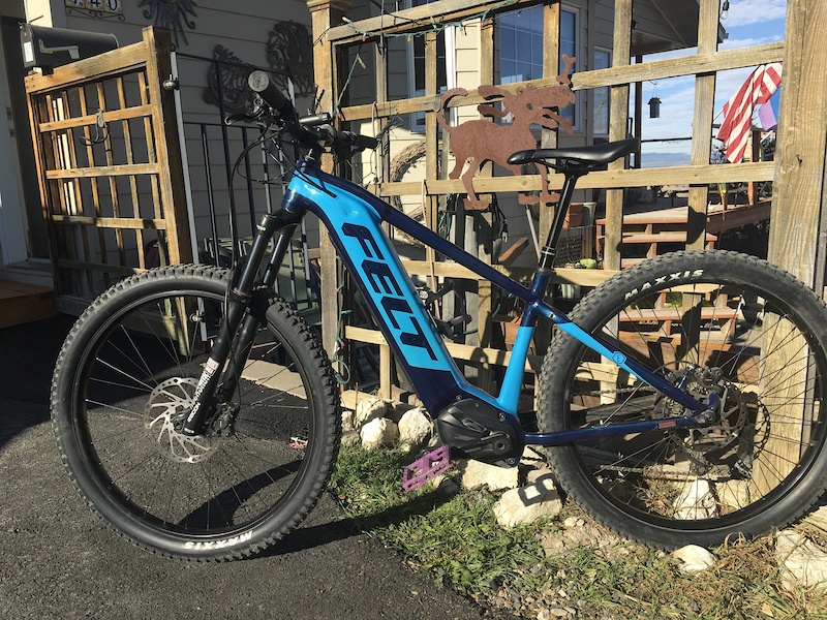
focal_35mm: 29
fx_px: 693
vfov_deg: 48.2
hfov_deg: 61.7
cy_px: 310
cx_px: 414
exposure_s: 1/1425
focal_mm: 4.15
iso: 25
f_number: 2.2
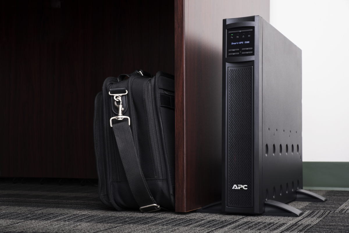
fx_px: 562
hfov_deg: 34.5
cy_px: 116
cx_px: 174
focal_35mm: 58
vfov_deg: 23.4
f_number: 11
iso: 100
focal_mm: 58
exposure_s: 1/200
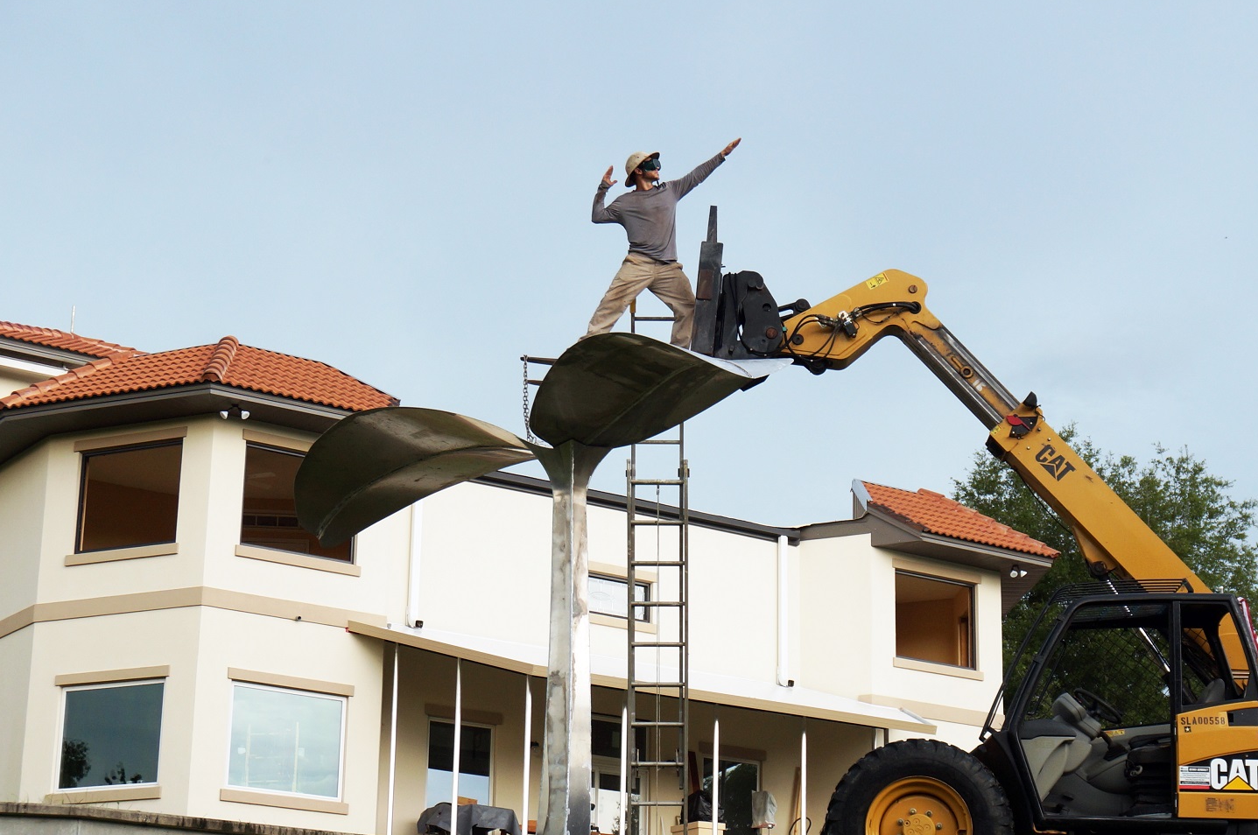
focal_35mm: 71
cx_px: 700
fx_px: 2478
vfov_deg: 19.1
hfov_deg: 28.5
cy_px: 507
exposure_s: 1/200
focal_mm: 34
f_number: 6.3
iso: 200
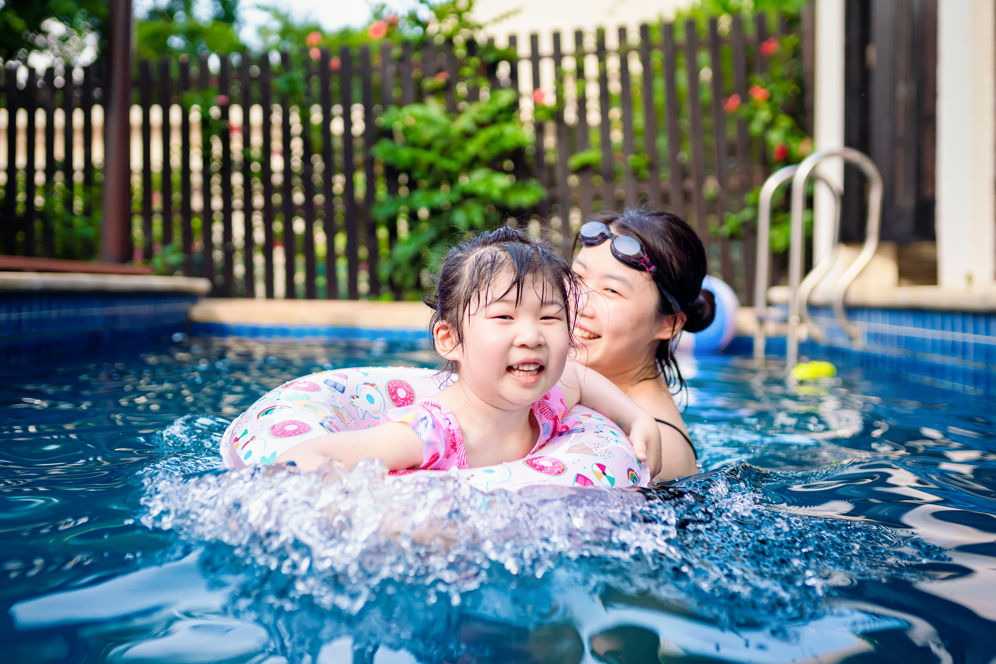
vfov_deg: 37.9
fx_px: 968
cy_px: 332
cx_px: 498
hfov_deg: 54.4
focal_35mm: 35
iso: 100
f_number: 2
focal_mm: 35
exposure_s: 1/1600
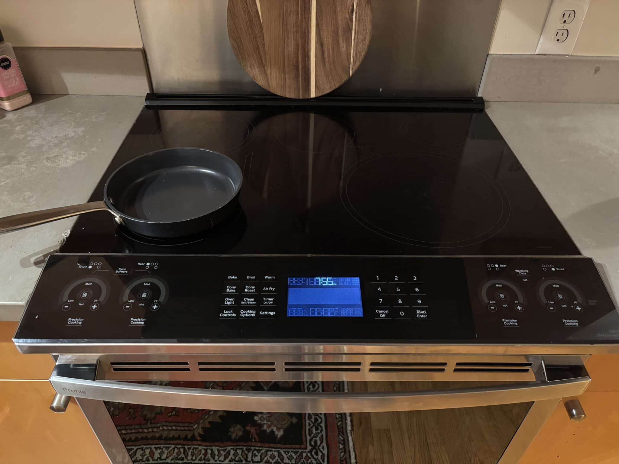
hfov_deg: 67.3
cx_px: 310
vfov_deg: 53.1
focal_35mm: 26
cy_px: 232
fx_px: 465
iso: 1000
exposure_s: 1/30
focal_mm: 5.96
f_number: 1.6
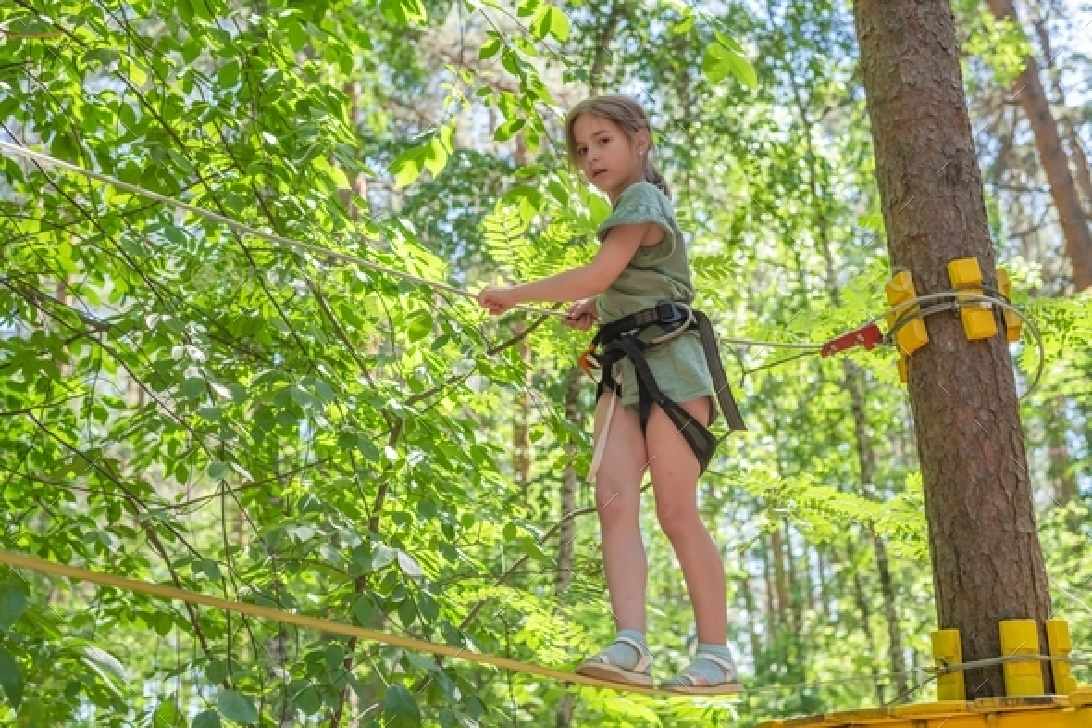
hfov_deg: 39.6
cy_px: 364
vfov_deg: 27.0
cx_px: 546
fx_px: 1516
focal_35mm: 50
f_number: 3.5
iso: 250
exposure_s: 1/500
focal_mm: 50
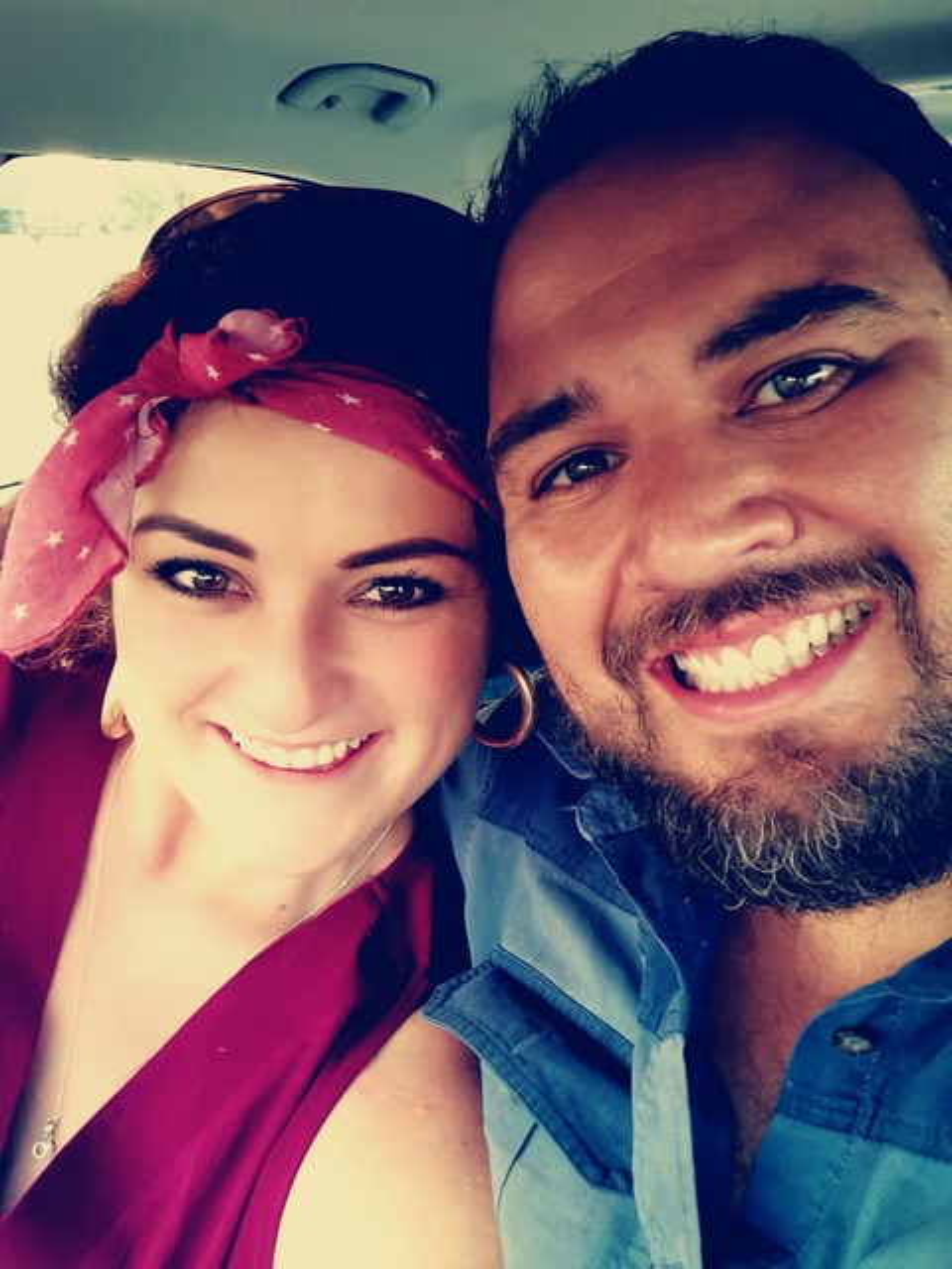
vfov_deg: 67.3
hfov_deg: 53.1
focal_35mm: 26
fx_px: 953
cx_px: 476
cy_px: 634
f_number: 2
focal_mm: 3.85
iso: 200
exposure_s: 1/100
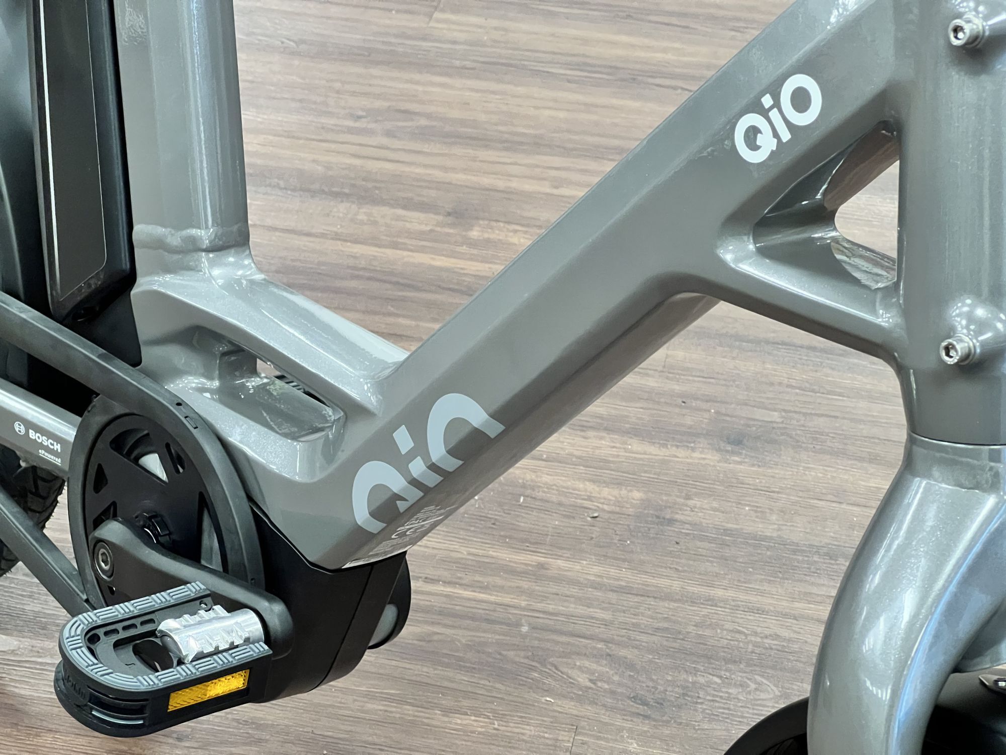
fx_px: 2238
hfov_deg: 25.3
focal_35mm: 77
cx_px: 503
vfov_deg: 19.1
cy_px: 378
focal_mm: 9
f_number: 2.8
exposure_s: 1/50
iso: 500
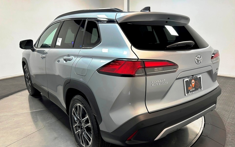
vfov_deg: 45.9
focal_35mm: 27
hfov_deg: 68.4
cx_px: 121
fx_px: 173
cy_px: 85
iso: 250
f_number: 1.78
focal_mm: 6.86
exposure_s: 1/60
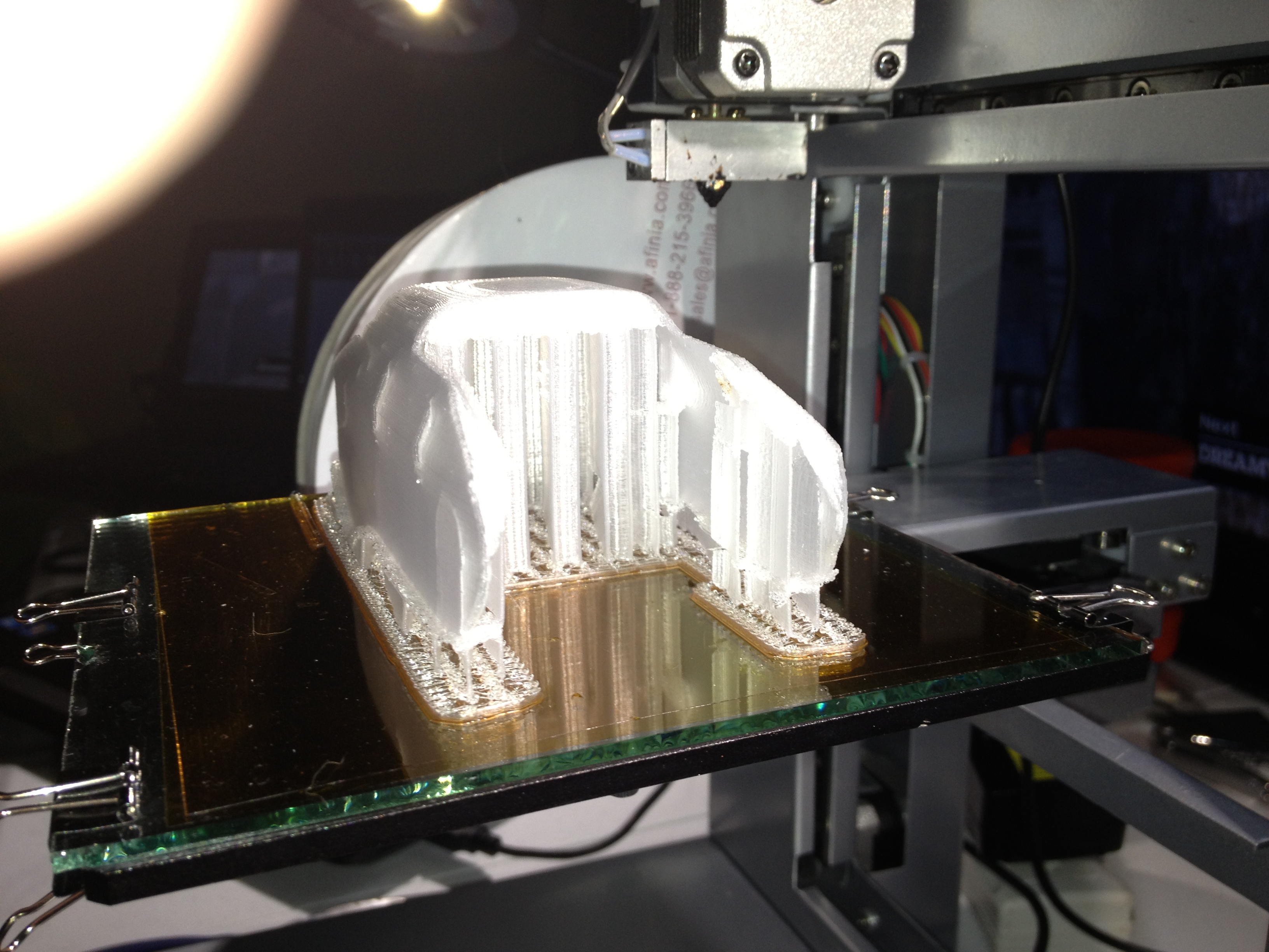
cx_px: 634
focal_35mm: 35
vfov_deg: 40.7
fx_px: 1283
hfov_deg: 52.6
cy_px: 476
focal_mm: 4.28
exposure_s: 1/54
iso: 50
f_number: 2.4
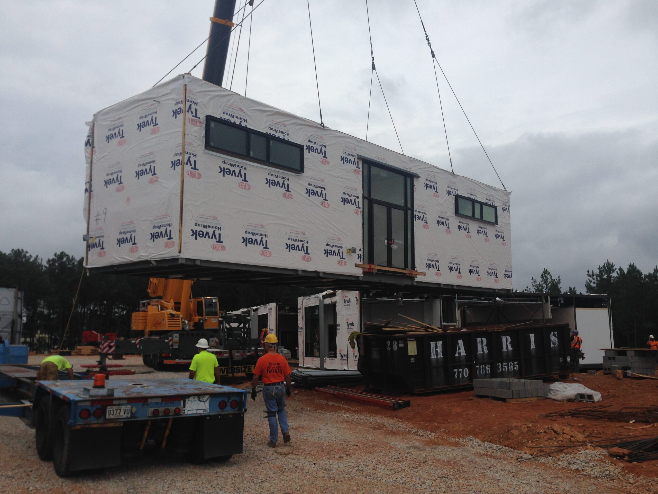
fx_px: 627
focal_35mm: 33
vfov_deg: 42.9
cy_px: 247
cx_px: 329
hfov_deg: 55.4
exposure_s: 1/2584
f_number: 2.4
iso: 50
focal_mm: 4.12
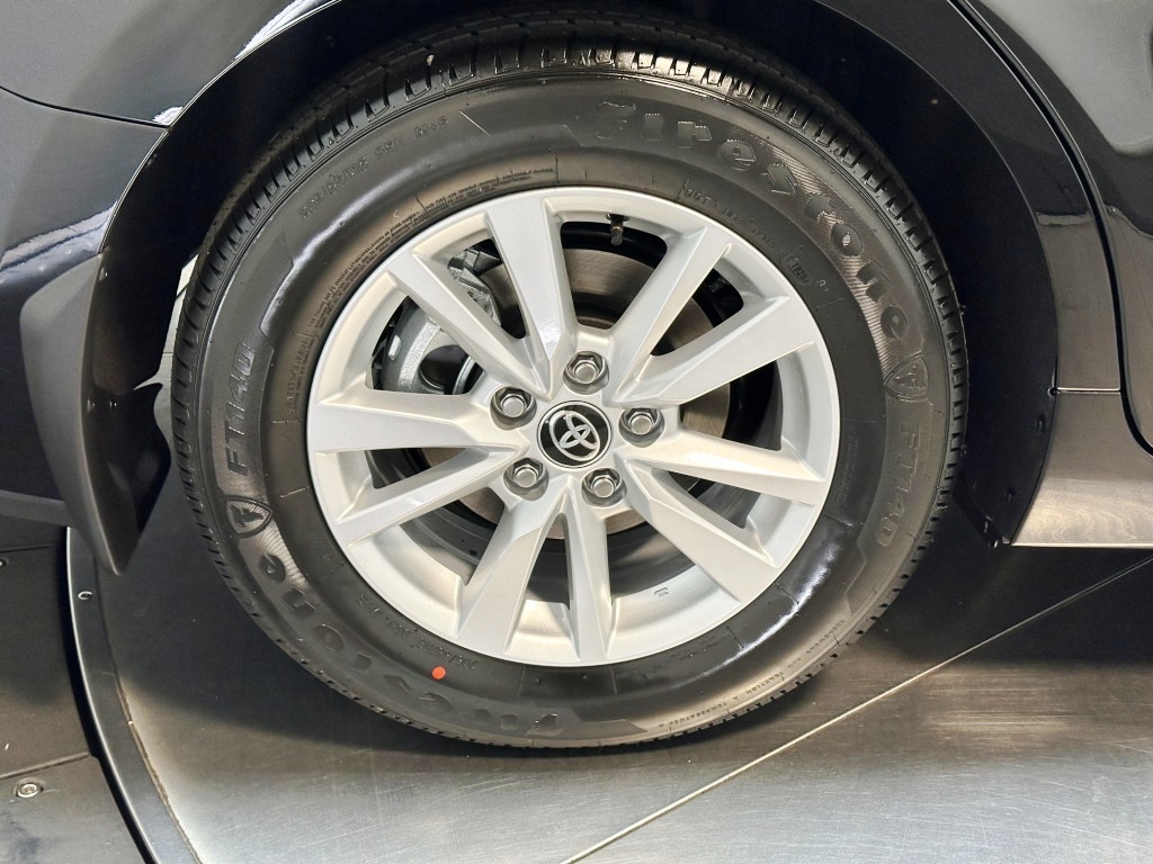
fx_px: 1599
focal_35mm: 48
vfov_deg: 30.3
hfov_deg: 39.7
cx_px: 576
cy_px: 432
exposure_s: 1/40
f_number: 1.78
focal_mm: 6.86
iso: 500
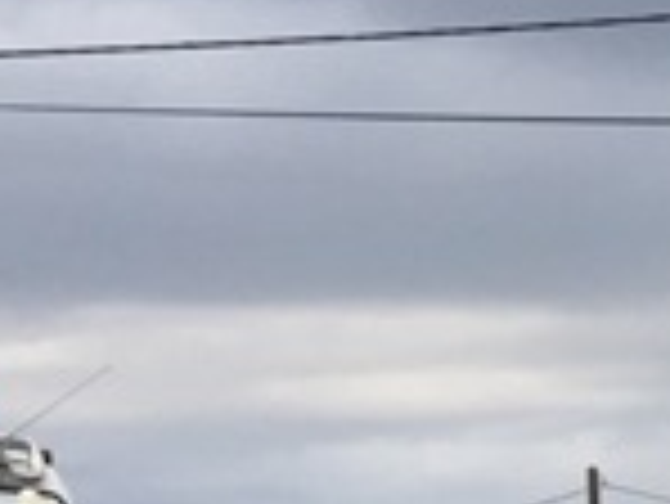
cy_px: 940
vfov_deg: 7.2
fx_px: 3855
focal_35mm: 199
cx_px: 2104
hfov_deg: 8.2
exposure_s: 1/359
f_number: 2.2
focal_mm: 4.15
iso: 32
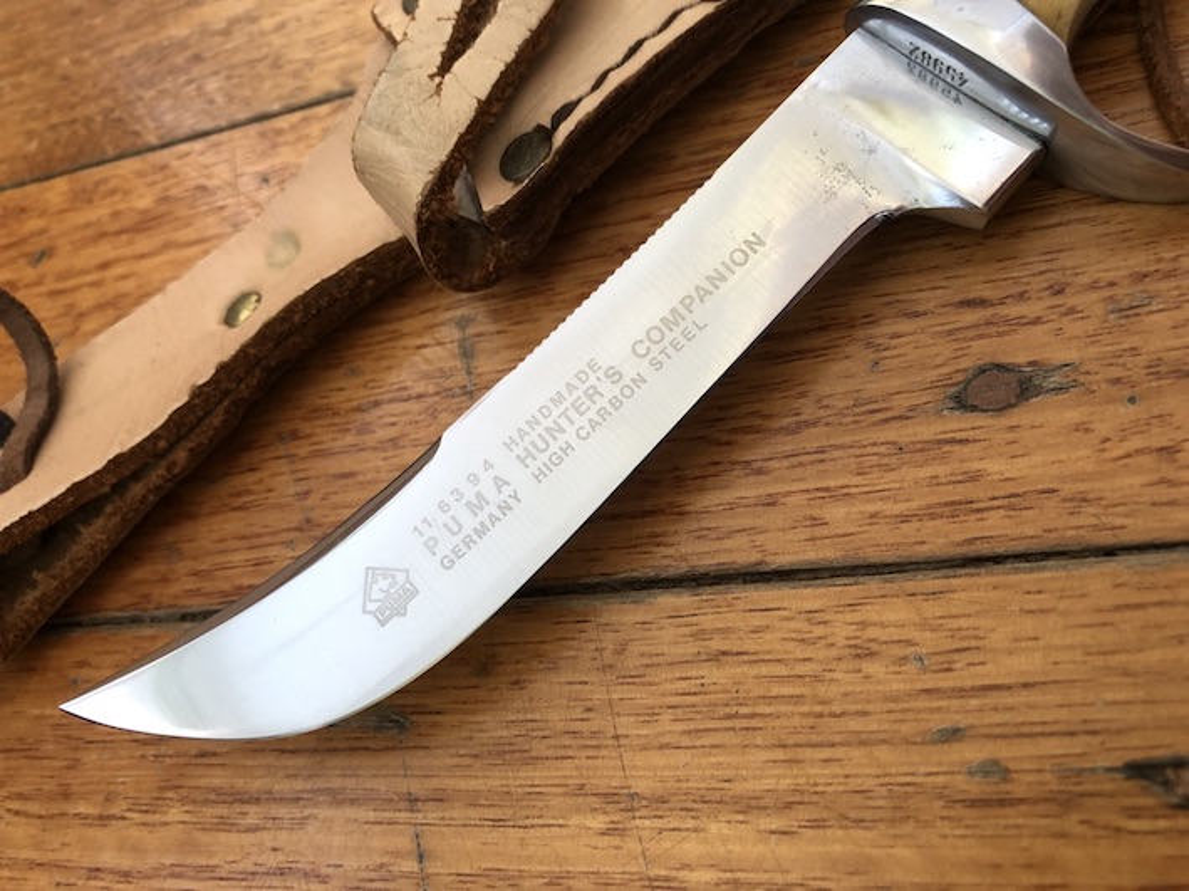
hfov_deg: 63.5
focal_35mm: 28
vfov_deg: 49.7
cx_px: 594
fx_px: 961
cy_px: 446
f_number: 1.8
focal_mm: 3.99
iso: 40
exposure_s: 1/17
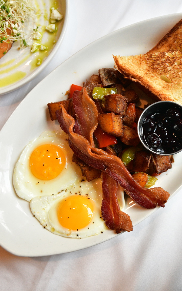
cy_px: 146
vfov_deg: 52.7
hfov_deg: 34.5
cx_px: 92
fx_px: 293
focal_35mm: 37
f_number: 4
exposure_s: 1/1000
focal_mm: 24
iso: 4000
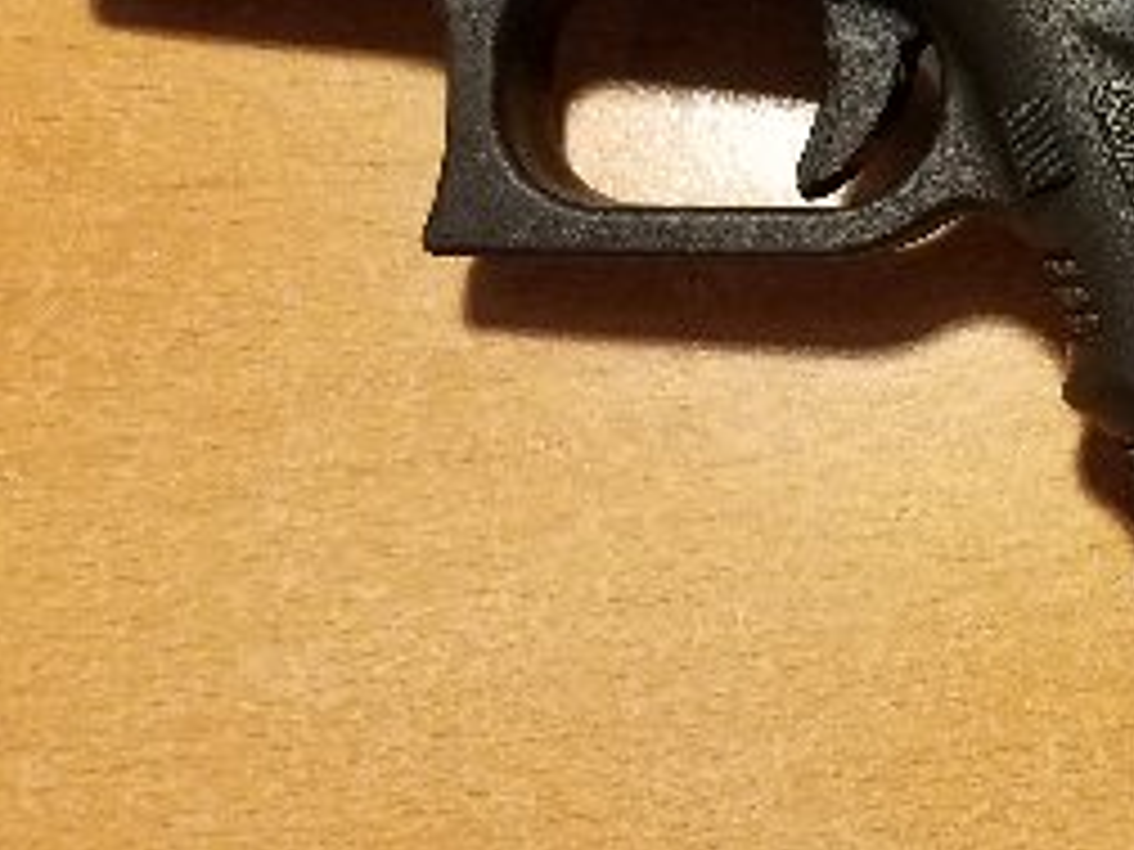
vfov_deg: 21.2
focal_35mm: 66
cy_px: -76
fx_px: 2162
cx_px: 1292
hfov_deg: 26.7
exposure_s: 1/20
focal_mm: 4.2
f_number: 1.7
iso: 200
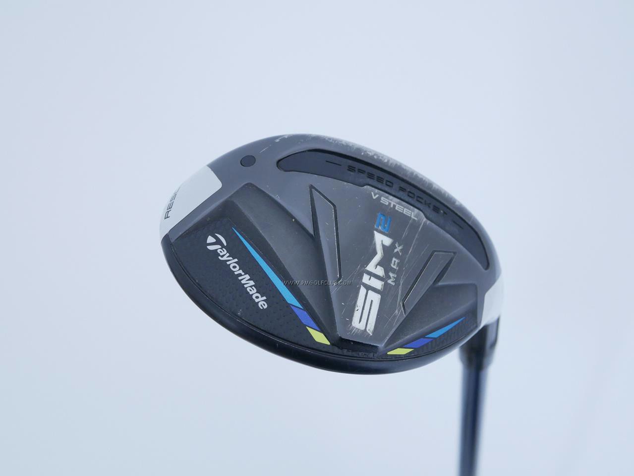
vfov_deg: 29.1
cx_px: 317
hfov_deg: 38.2
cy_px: 238
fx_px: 916
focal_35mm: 50
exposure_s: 1/60
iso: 1600
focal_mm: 25
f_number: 4.5
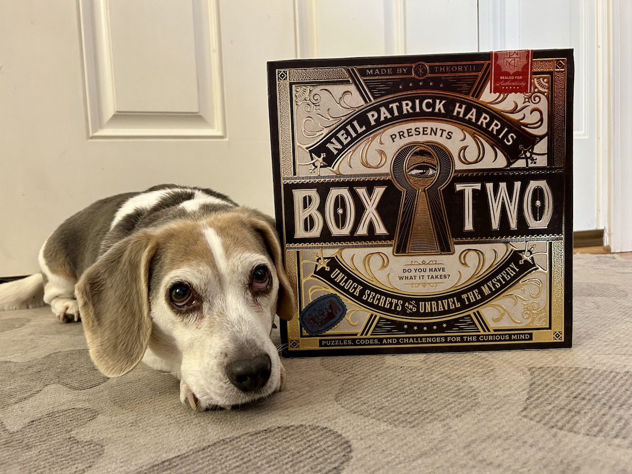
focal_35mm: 26
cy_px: 237
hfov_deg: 67.3
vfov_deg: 53.1
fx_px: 475
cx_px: 316
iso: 250
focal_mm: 5.7
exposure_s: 1/60
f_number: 1.5
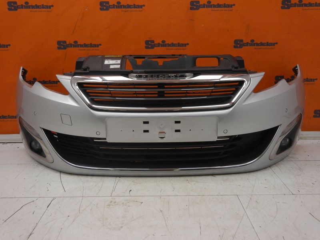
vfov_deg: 41.8
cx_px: 160
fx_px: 314
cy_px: 120
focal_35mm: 34
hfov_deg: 54.0
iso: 160
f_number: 3.8
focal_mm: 17
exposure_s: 1/80
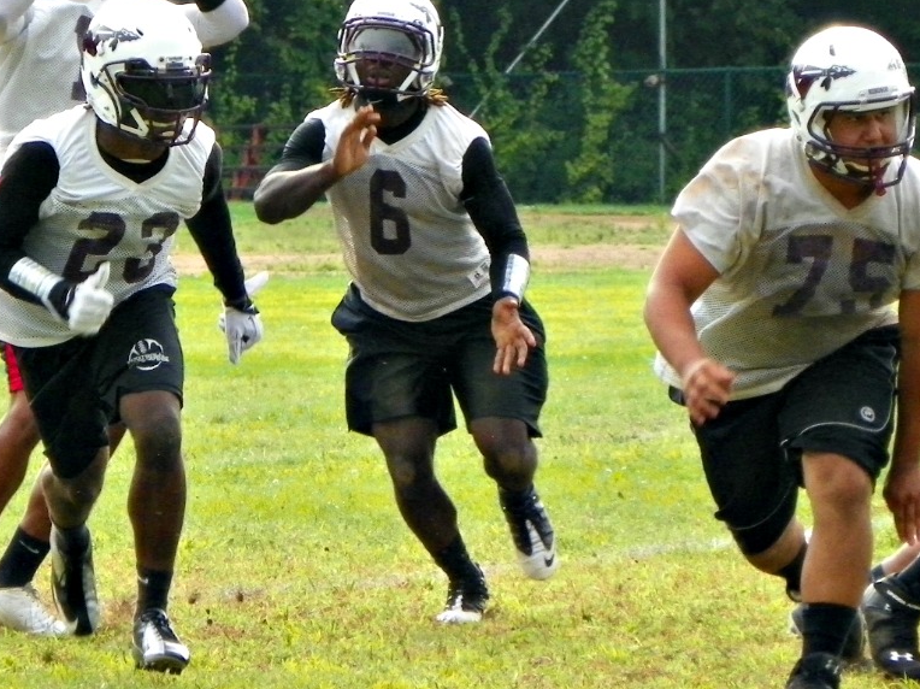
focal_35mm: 386
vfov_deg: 3.8
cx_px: 397
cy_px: 281
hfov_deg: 5.1
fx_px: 10252
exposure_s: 1/400
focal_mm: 57.7
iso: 200
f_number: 4.5
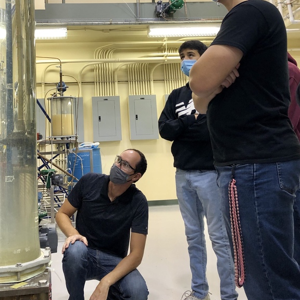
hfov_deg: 38.9
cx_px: 111
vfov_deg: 38.0
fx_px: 422
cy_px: 68
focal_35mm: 43
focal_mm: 3.99
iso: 25
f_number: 1.8
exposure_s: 1/30
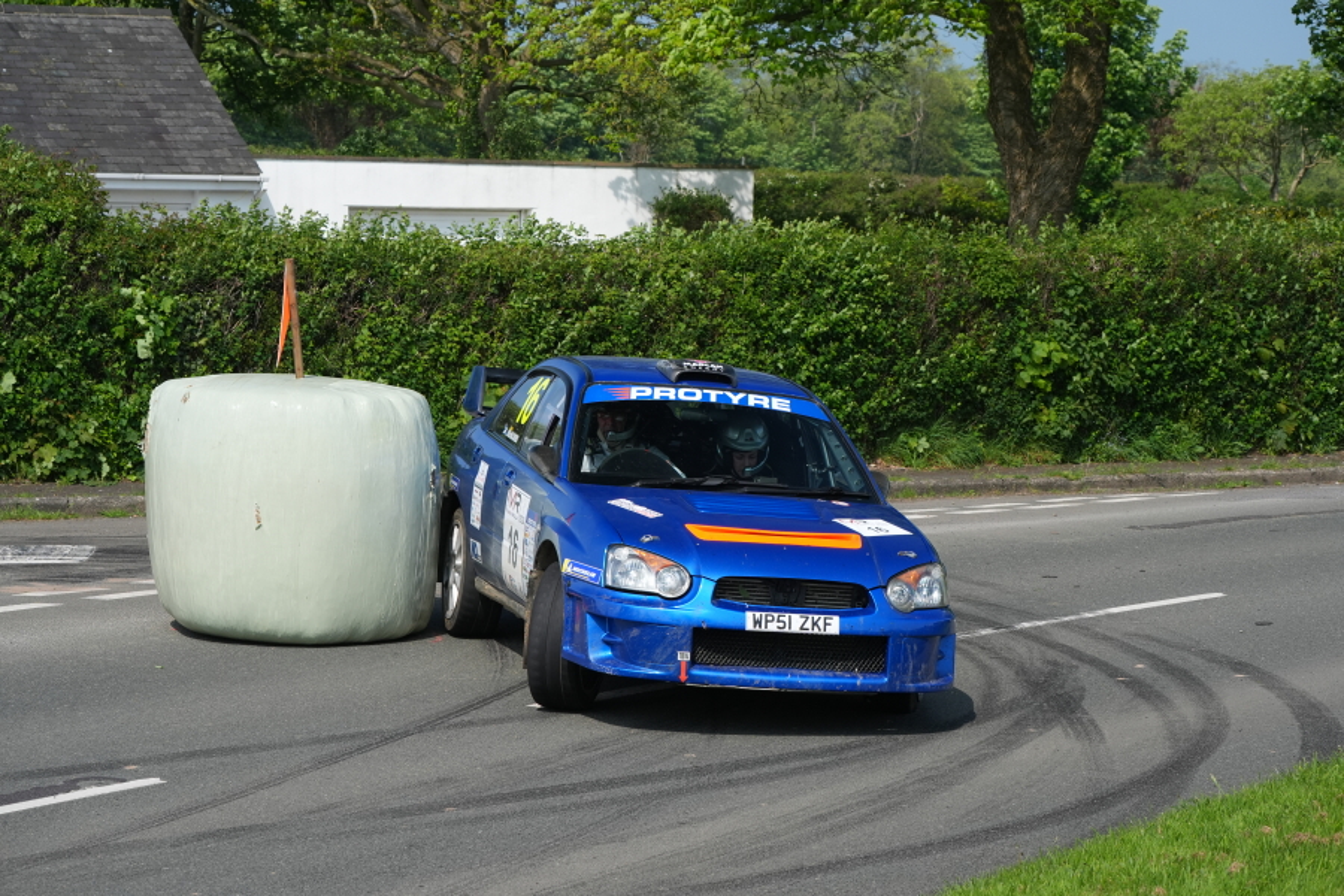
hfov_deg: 20.4
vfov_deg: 13.7
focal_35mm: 100
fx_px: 3733
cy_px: 448
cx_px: 672
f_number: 11
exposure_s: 1/500
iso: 800
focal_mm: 100
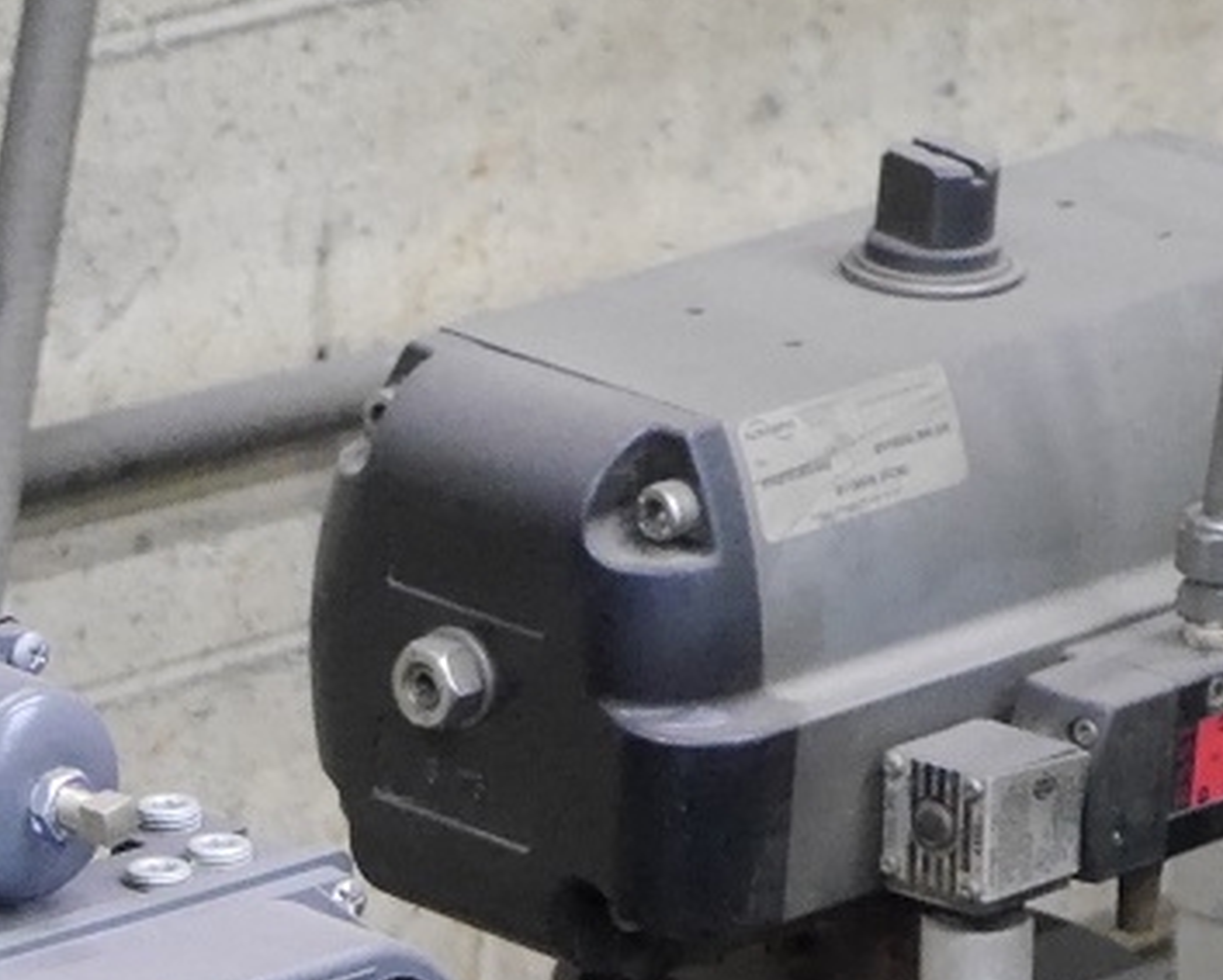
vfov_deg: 5.8
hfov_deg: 7.2
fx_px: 9600
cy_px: 1596
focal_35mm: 265
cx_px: -587
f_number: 5.5
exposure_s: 1/50
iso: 3200
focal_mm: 36
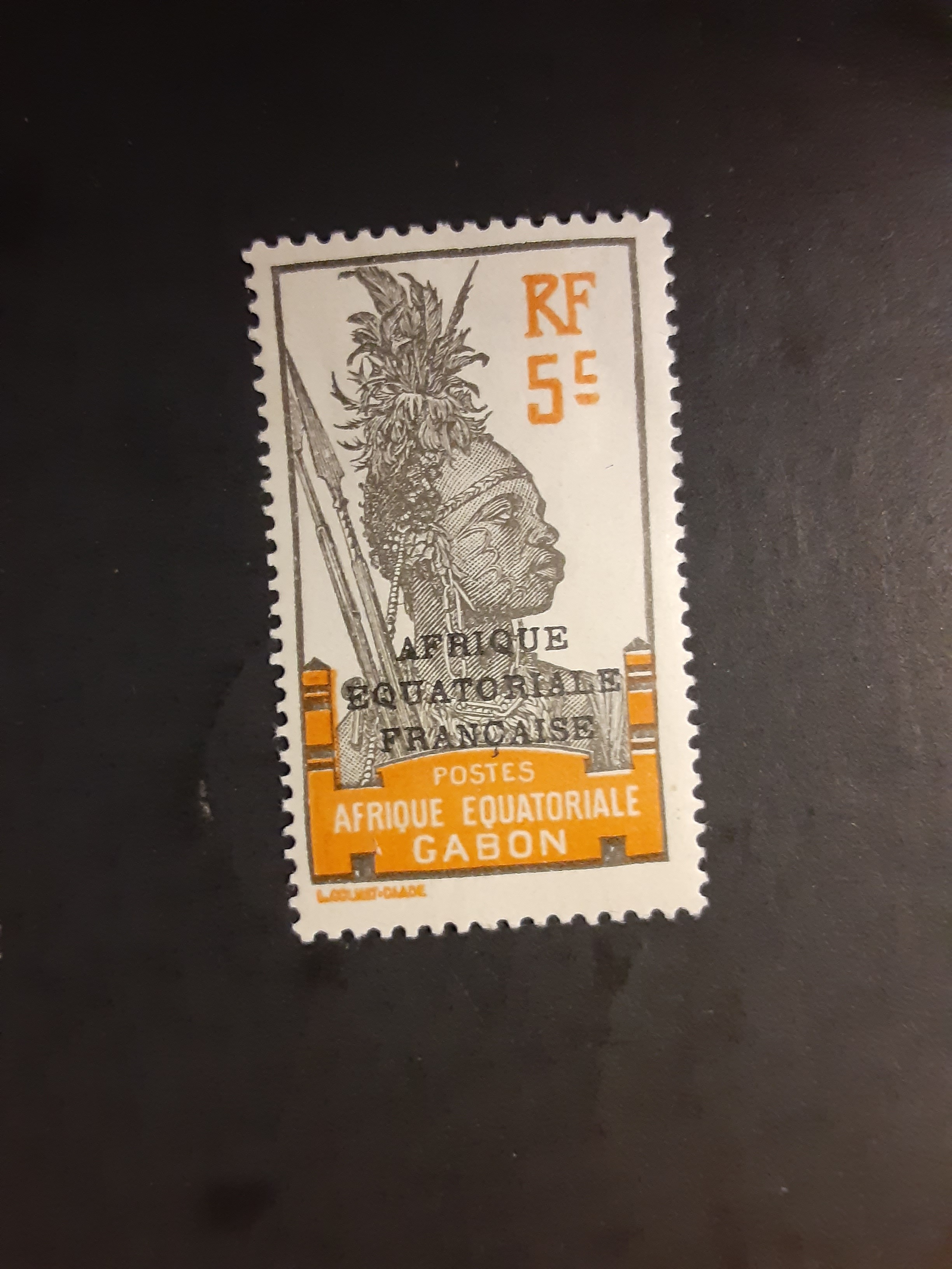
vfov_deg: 65.3
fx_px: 990
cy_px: 634
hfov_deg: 51.4
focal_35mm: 27
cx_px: 476
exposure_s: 1/24
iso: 250
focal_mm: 2.91
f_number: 1.9
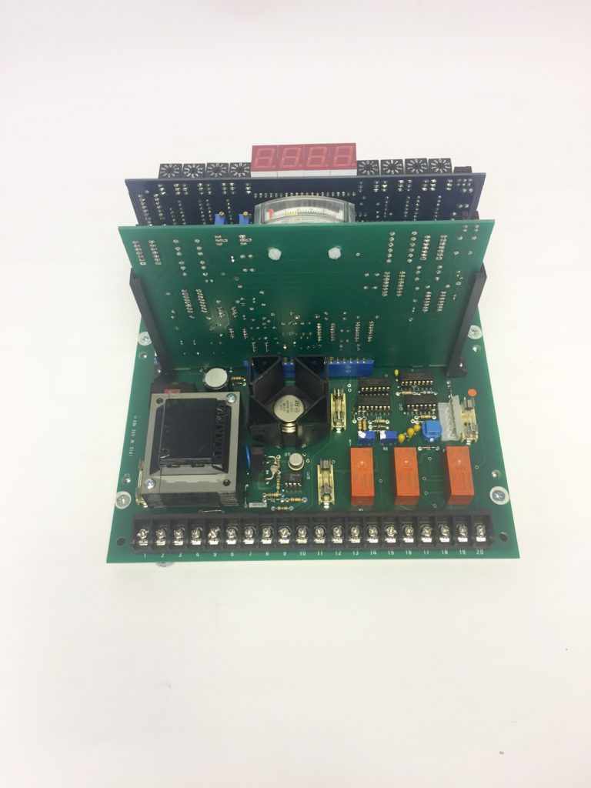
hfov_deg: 48.2
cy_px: 394
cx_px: 296
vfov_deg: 61.7
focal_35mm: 29
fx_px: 660
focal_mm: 4.15
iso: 50
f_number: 2.2
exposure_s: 1/33
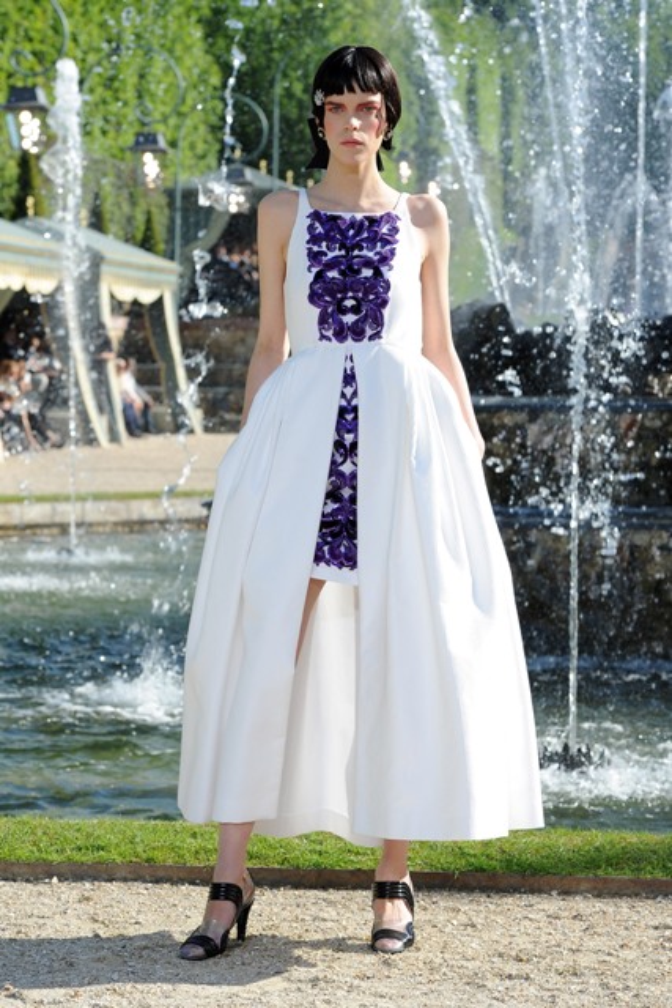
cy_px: 504
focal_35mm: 98
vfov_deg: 20.8
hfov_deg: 14.0
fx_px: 2742
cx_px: 336
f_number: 8
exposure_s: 1/500
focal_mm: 98
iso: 320
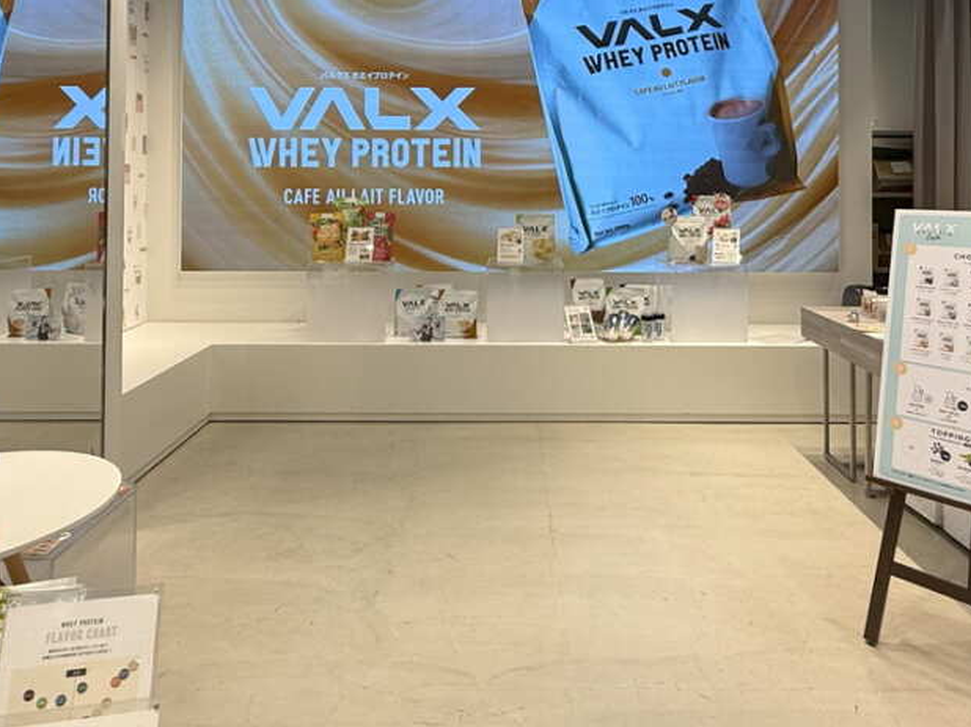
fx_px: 813
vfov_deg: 46.1
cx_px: 514
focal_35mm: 29
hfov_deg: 61.6
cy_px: 163
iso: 100
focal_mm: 2.22
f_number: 2.2
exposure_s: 1/100
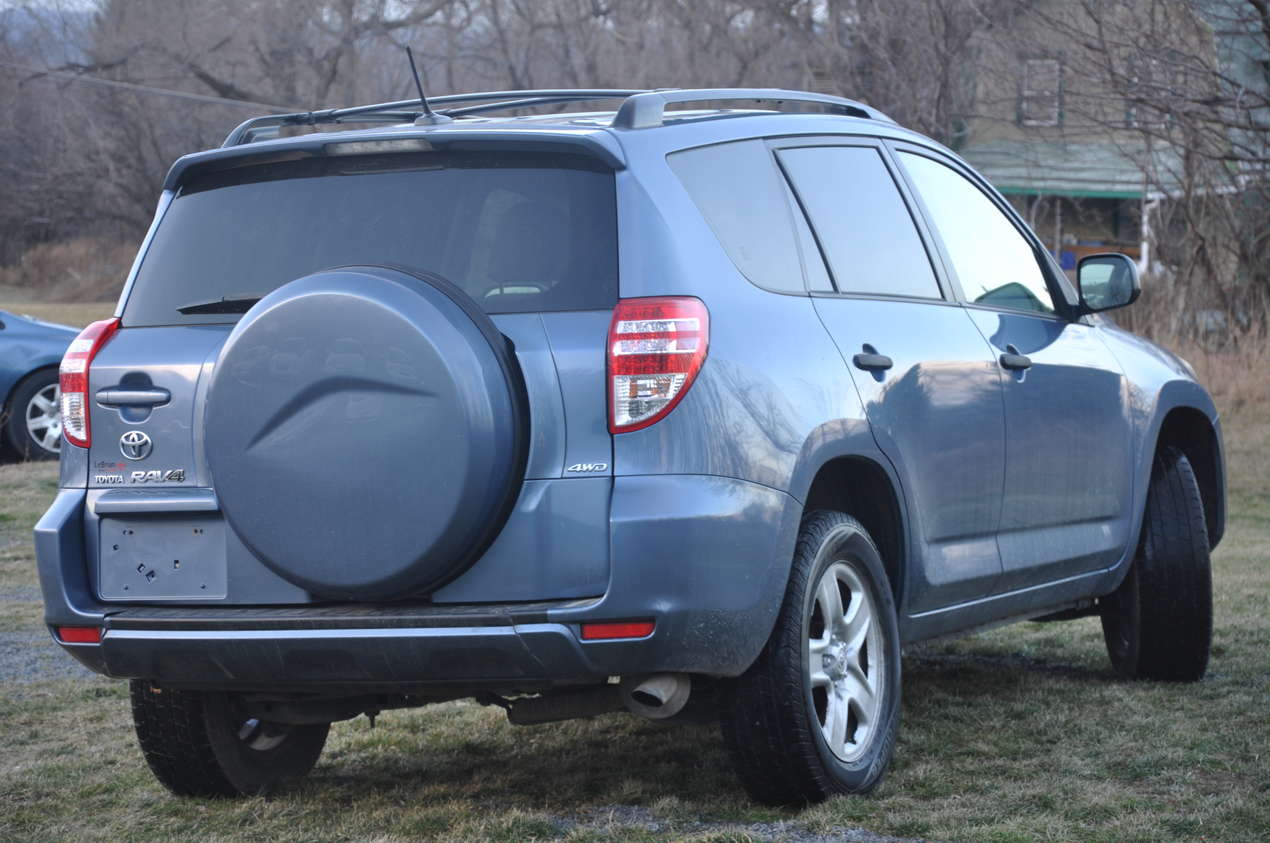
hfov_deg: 18.2
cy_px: 422
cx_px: 635
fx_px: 3964
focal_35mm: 112
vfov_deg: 12.1
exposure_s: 1/13
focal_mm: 75
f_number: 5.3
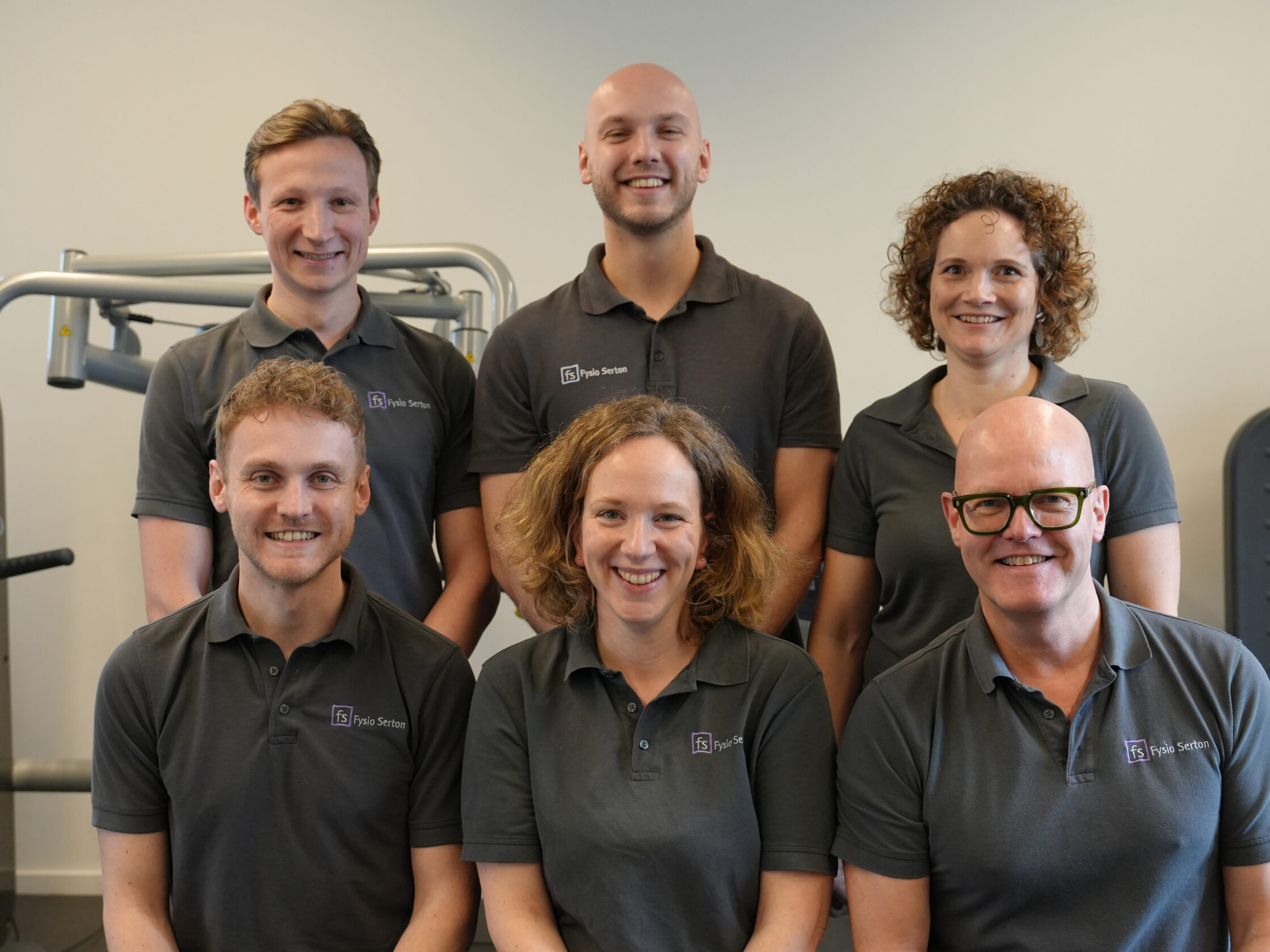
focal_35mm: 44
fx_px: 1614
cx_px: 663
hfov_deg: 42.9
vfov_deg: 32.9
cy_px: 469
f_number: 4
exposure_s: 1/160
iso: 2000
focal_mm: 40
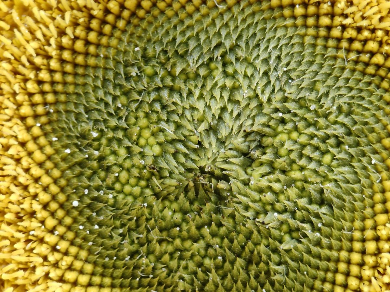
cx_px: 195
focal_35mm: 140
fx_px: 1577
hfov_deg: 14.1
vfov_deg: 10.6
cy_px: 146
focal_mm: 13.3
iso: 480
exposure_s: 1/33.3
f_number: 2.55
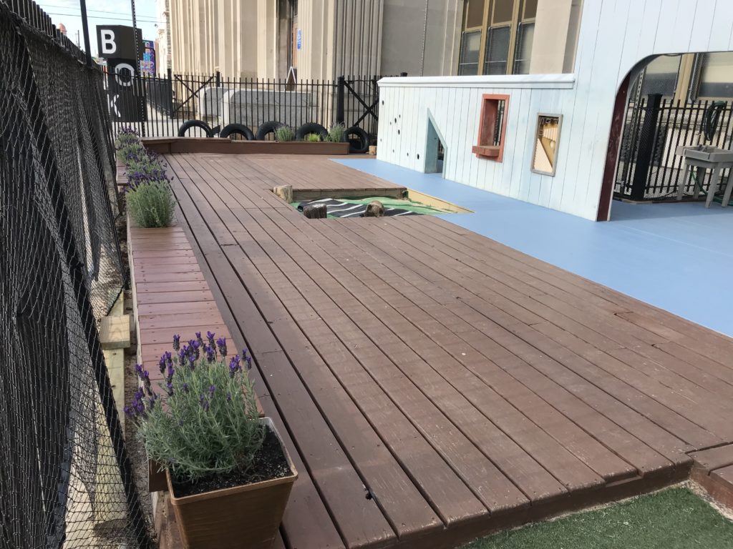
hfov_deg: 63.4
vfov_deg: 49.7
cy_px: 274
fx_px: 593
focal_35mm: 28
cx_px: 366
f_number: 1.8
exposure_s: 1/833
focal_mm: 3.99
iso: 20
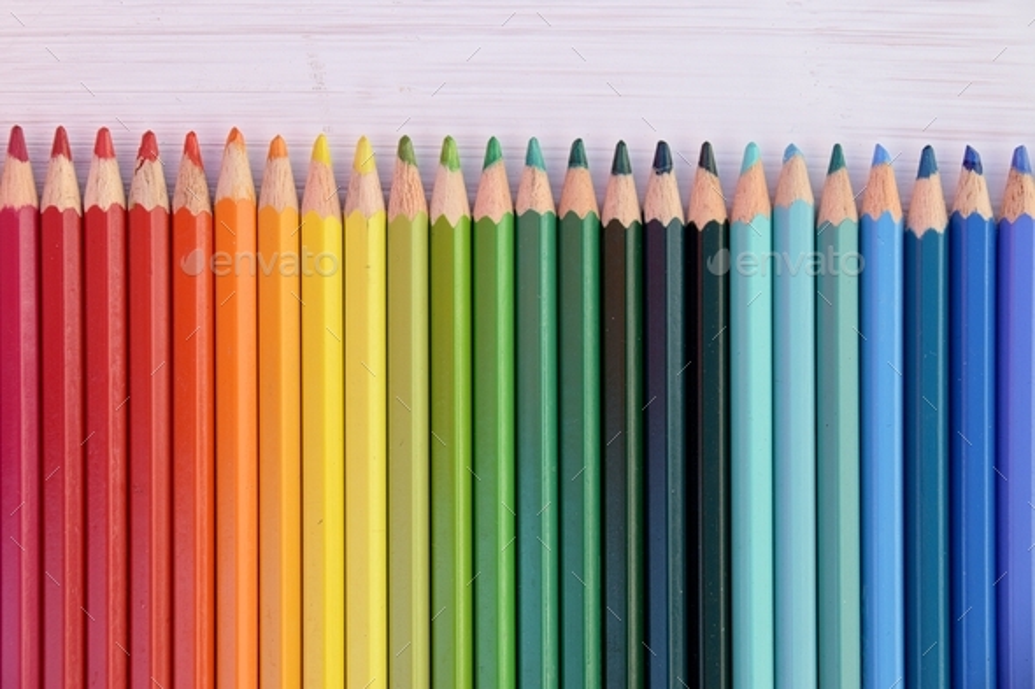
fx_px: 3363
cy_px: 344
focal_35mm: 117
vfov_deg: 11.7
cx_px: 518
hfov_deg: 17.5
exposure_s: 1/250
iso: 280
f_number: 8
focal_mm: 78
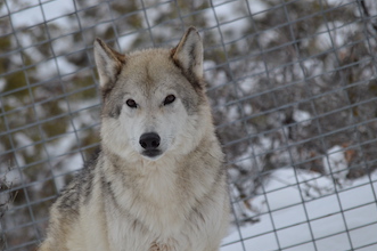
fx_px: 3787
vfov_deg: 3.8
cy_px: 135
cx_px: 178
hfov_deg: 5.7
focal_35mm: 362
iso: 400
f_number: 5.6
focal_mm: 200
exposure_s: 1/2000
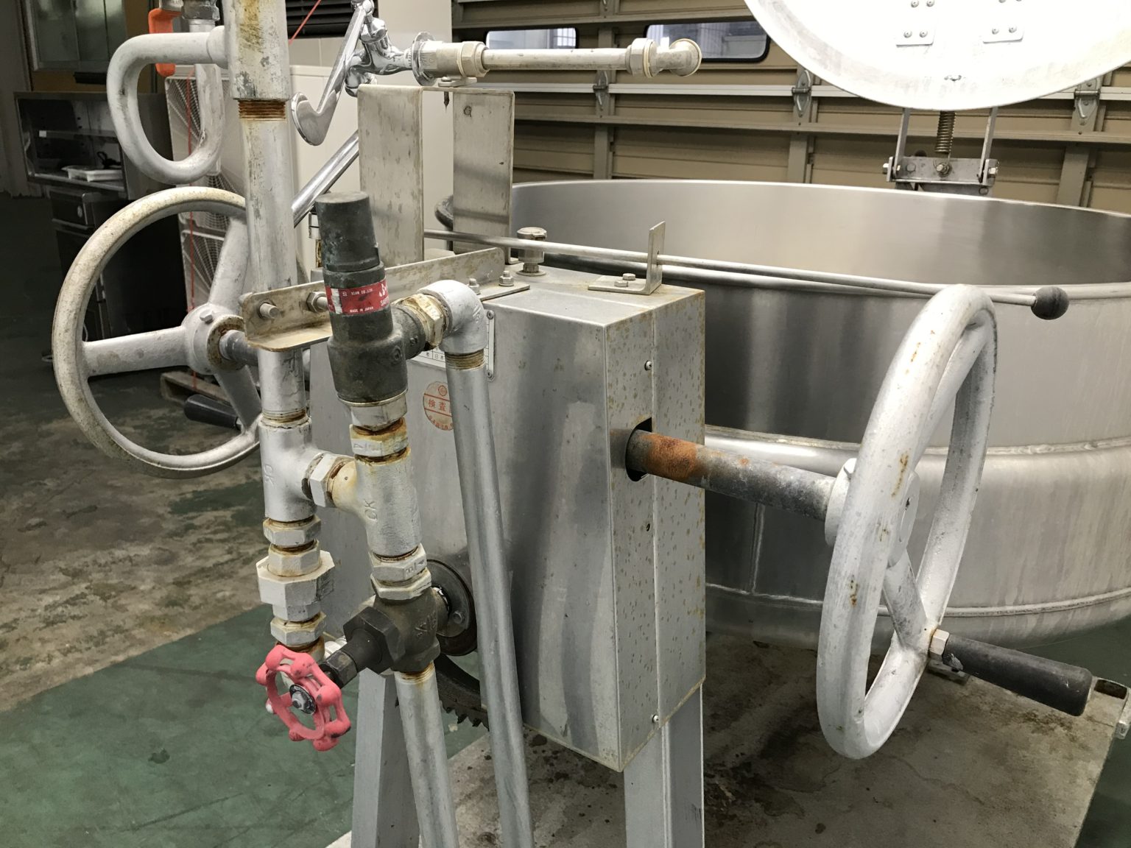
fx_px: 915
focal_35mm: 28
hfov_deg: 63.4
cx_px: 566
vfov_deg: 49.7
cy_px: 424
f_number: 1.8
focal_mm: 3.99
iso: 32
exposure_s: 1/30
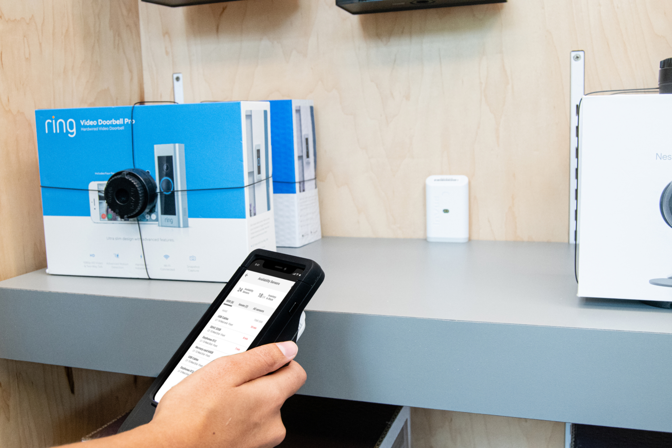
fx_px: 728
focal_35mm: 39
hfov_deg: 49.6
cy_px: 224
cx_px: 336
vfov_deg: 34.2
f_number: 6.3
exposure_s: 1/100
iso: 1600
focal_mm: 26
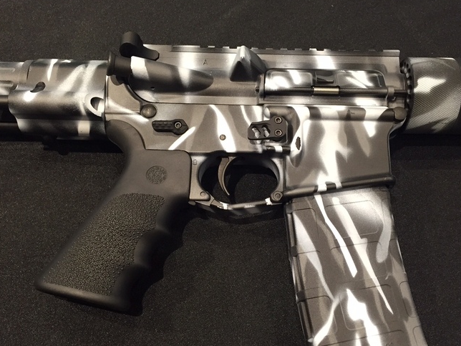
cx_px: 244
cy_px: 193
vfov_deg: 39.6
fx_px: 479
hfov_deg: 51.3
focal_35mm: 36
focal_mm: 4.15
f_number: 2.2
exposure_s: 1/30
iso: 160
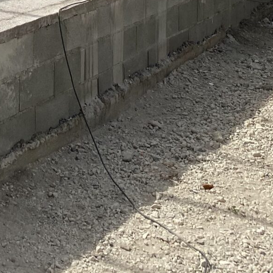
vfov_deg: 15.1
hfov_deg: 16.6
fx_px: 892
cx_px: -65
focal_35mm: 100
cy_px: -221
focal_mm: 4.25
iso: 32
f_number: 1.8
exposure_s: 1/3610
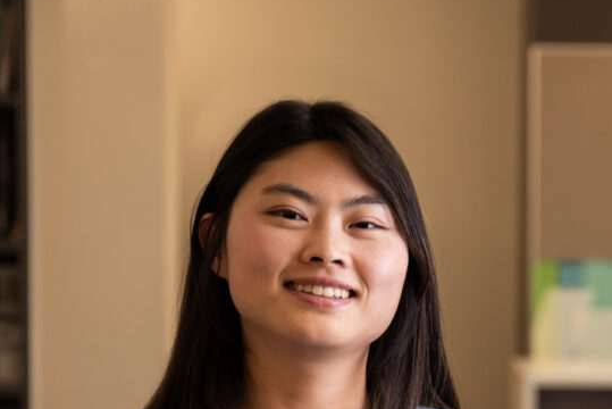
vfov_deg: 7.7
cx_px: 526
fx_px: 3027
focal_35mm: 178
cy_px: 452
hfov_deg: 11.5
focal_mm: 75
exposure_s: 1/125
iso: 800
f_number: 4
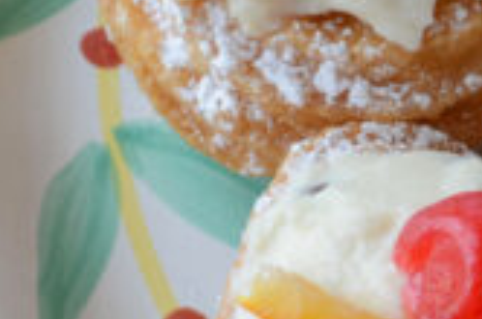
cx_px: 360
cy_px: 465
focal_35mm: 183
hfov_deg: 11.2
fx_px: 2445
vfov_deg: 7.4
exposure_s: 1/50
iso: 400
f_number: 10
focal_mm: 26
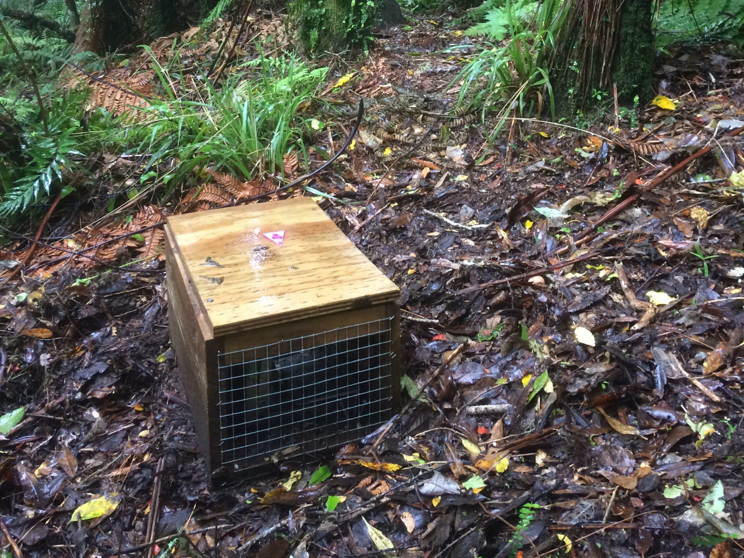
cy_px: 279
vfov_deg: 48.2
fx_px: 623
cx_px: 372
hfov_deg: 61.7
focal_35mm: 29
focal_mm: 4.15
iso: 200
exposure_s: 1/33
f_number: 2.2
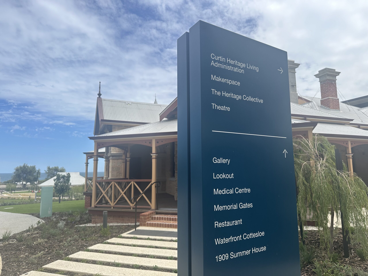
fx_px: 255
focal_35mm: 24
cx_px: 184
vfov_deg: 56.8
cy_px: 138
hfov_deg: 71.6
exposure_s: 1/2660
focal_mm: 6.86
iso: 80
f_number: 1.78
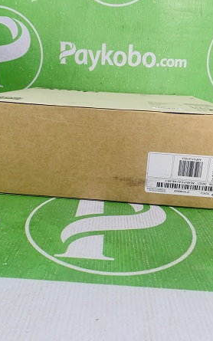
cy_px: 152
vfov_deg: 61.1
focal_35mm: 31
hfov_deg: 40.6
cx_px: 103
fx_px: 288
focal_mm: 4.25
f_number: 1.8
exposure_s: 1/60
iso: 250
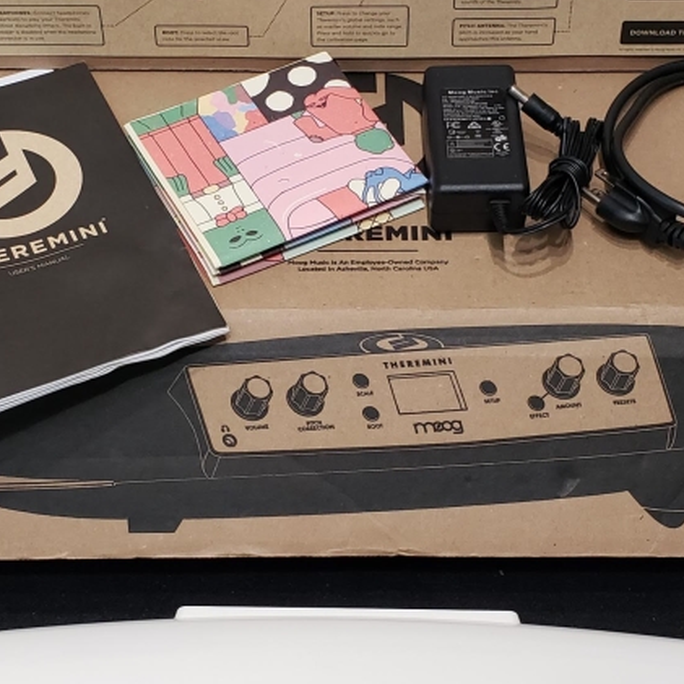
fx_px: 1341
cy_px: 344
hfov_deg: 28.6
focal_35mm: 60
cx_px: 362
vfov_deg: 28.6
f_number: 2.4
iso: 200
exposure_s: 1/60
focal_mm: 4.3
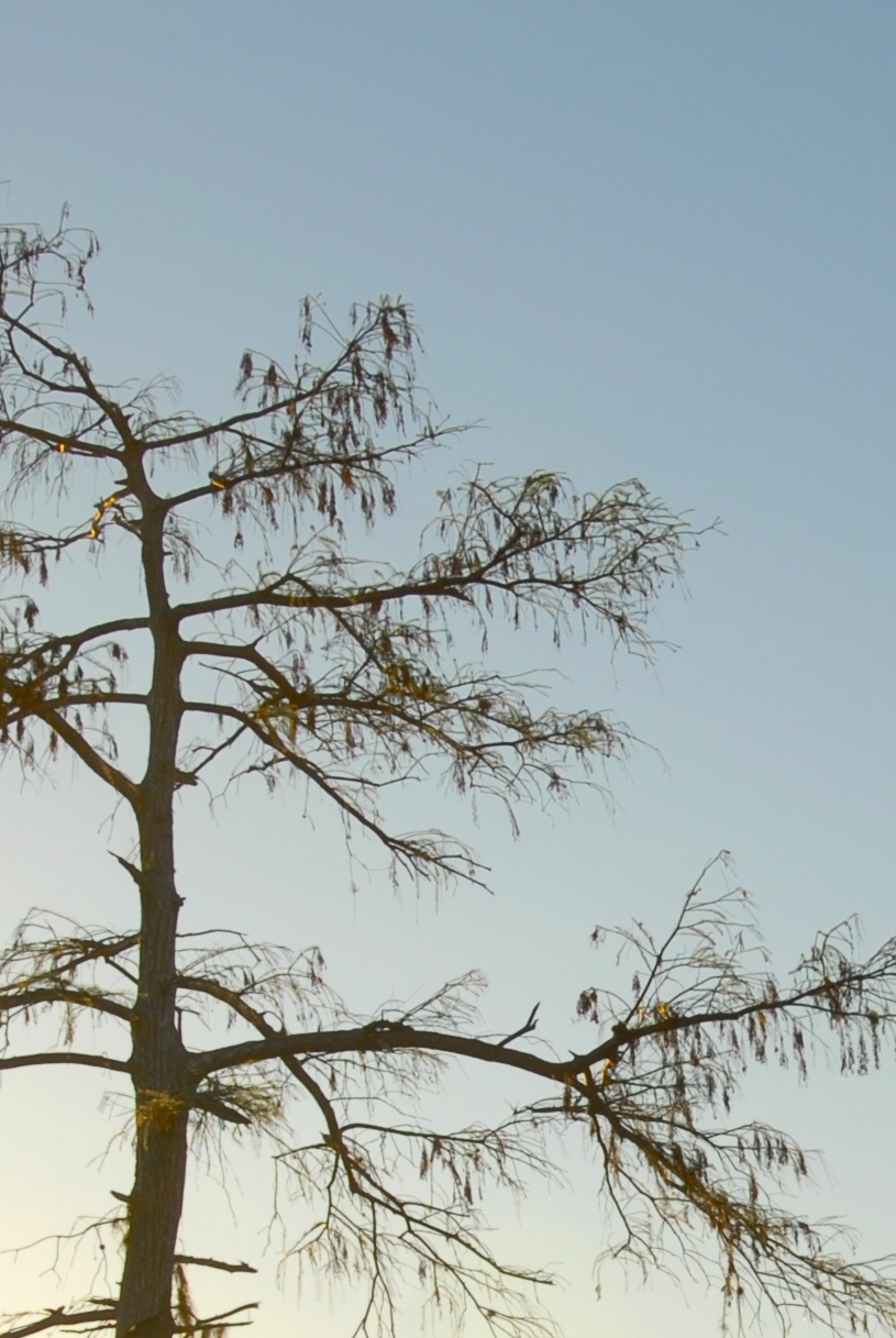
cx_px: 865
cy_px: 1245
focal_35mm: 105
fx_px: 3907
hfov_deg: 12.9
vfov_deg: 19.0
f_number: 7.1
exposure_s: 1/200
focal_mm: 22
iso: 100
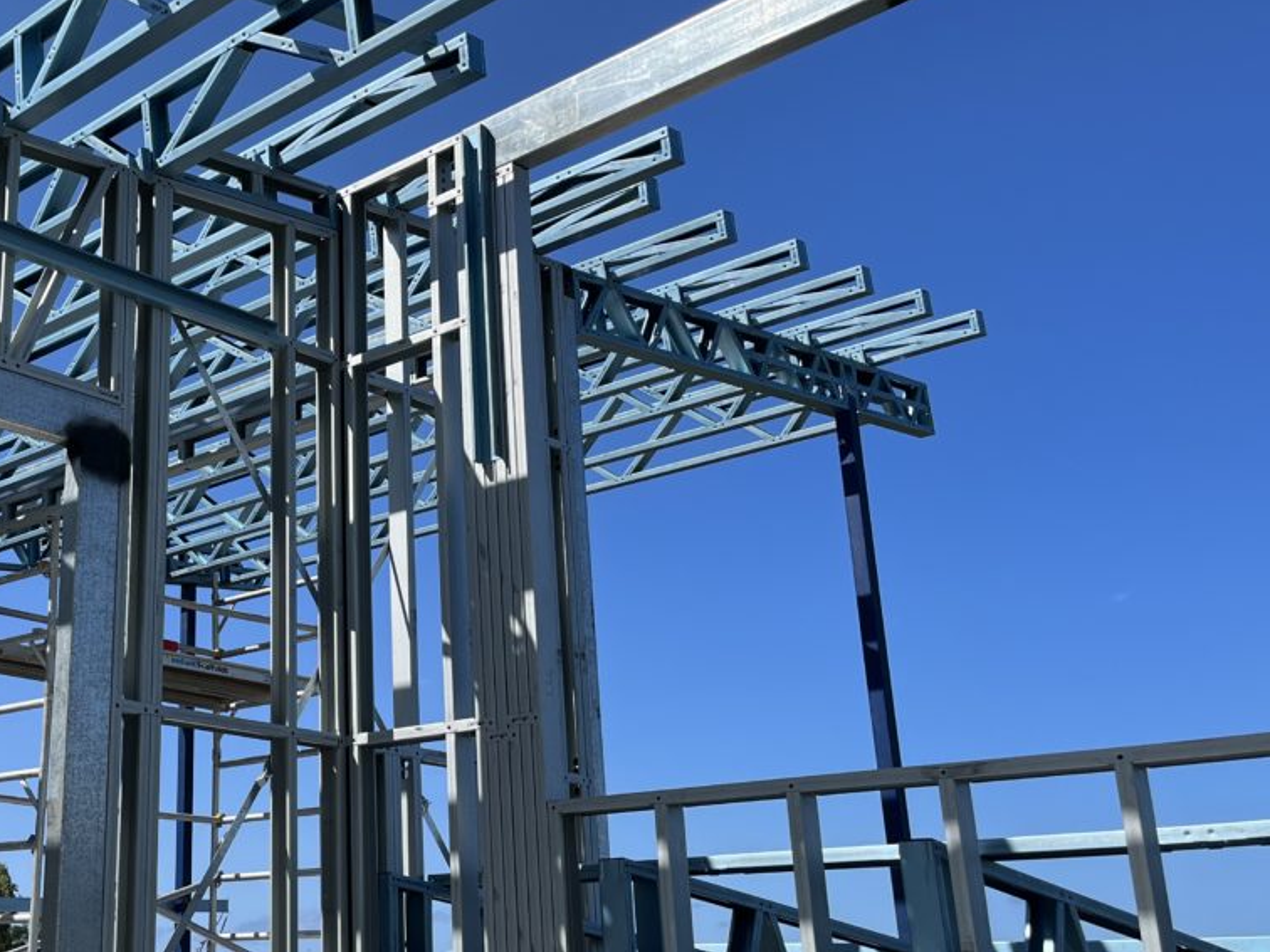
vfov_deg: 32.9
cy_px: 443
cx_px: 235
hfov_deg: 41.0
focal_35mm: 44
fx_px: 1614
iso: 50
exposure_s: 1/3876
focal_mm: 5.1
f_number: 1.6
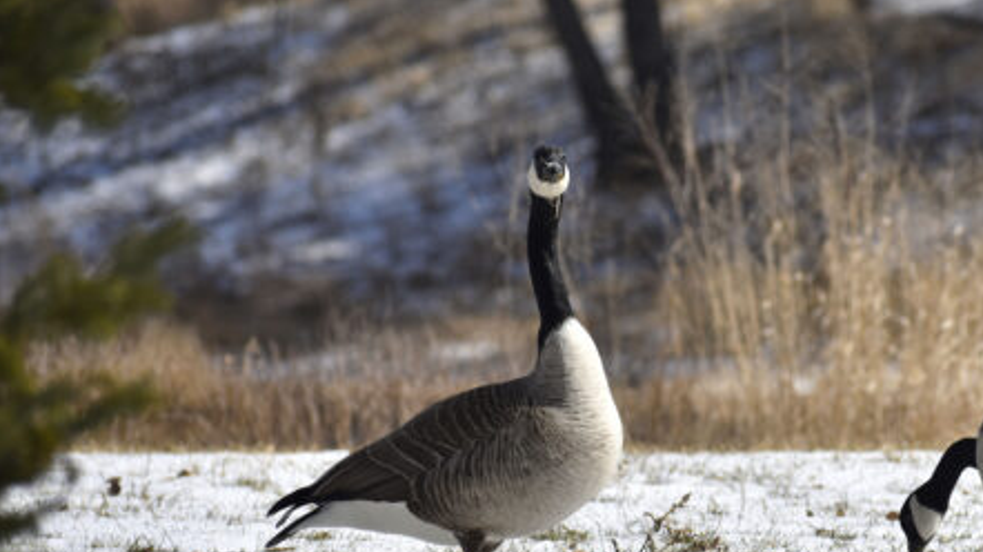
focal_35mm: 363
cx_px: 625
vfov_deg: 3.3
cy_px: 405
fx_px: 9456
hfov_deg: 5.9
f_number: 5.6
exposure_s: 1/2000
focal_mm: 170
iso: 200
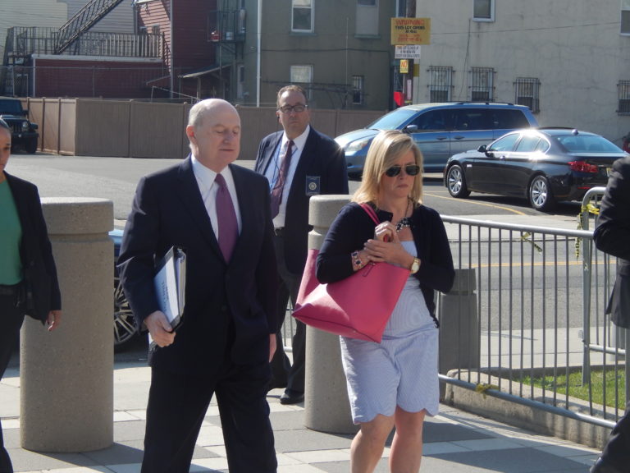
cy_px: 236
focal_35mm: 105
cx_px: 315
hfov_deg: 18.7
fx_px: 1911
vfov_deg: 14.1
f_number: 4.5
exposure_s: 1/500
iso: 125
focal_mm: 18.7
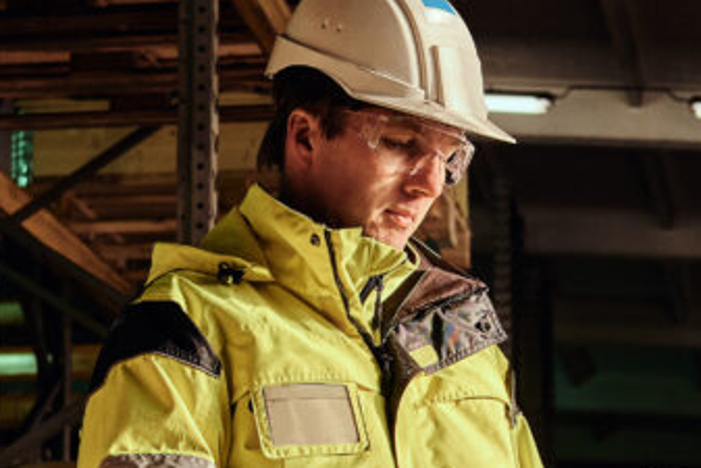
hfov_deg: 12.7
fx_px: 3136
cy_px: 442
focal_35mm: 161
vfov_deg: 8.5
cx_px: 441
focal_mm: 35
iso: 320
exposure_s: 1/125
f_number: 4
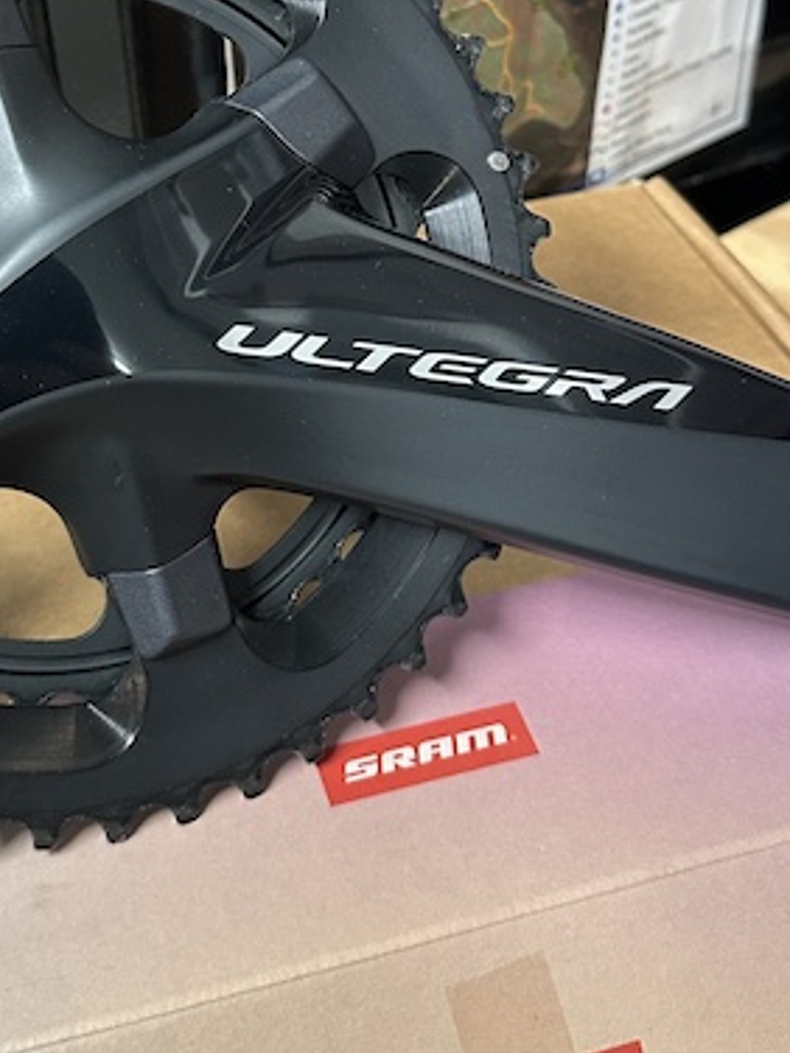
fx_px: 1552
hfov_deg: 28.4
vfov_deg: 36.5
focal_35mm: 51
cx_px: 272
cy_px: 249
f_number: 1.78
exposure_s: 1/60
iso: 320
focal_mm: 6.86
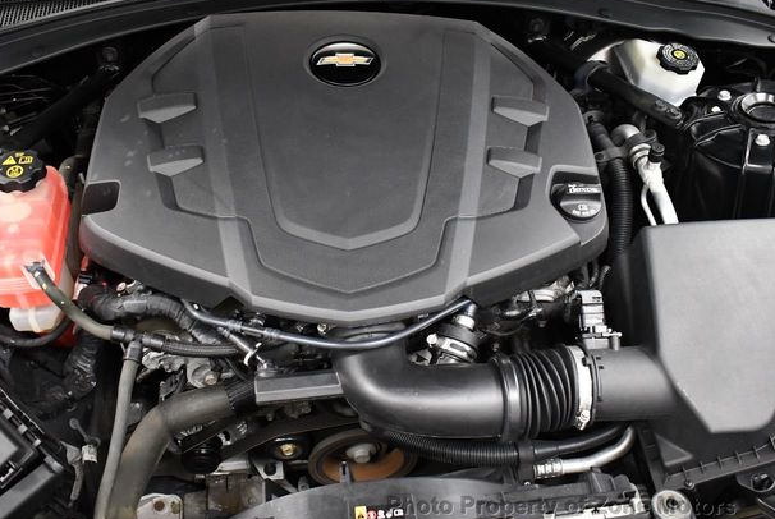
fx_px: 819
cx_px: 368
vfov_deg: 35.2
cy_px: 256
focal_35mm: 38
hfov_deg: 50.6
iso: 3200
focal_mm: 18
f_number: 3.5
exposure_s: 1/100
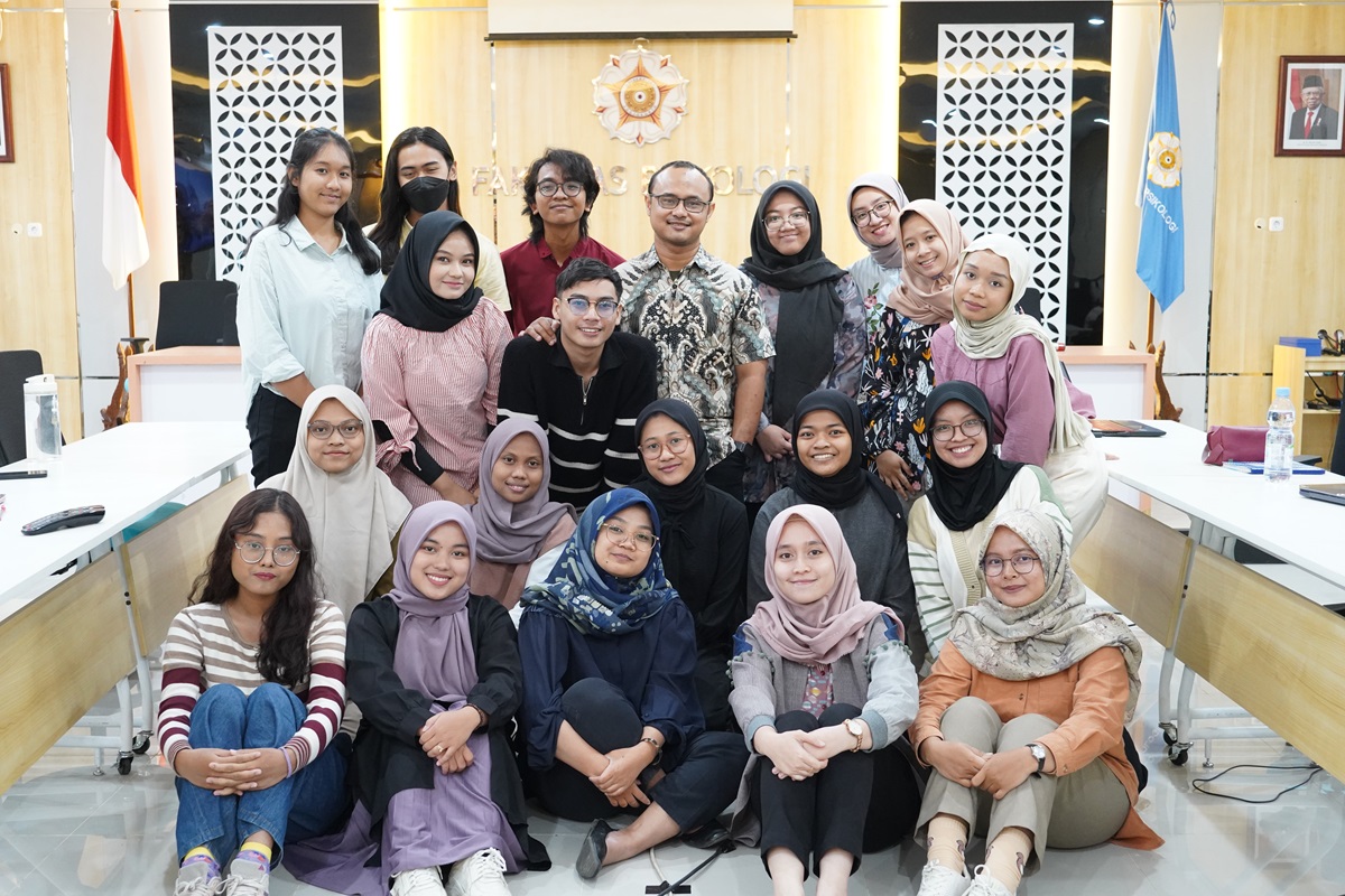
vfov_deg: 31.2
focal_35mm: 43
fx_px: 1606
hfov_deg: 45.4
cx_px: 672
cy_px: 448
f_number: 5.6
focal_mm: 43
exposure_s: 1/50
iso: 6400
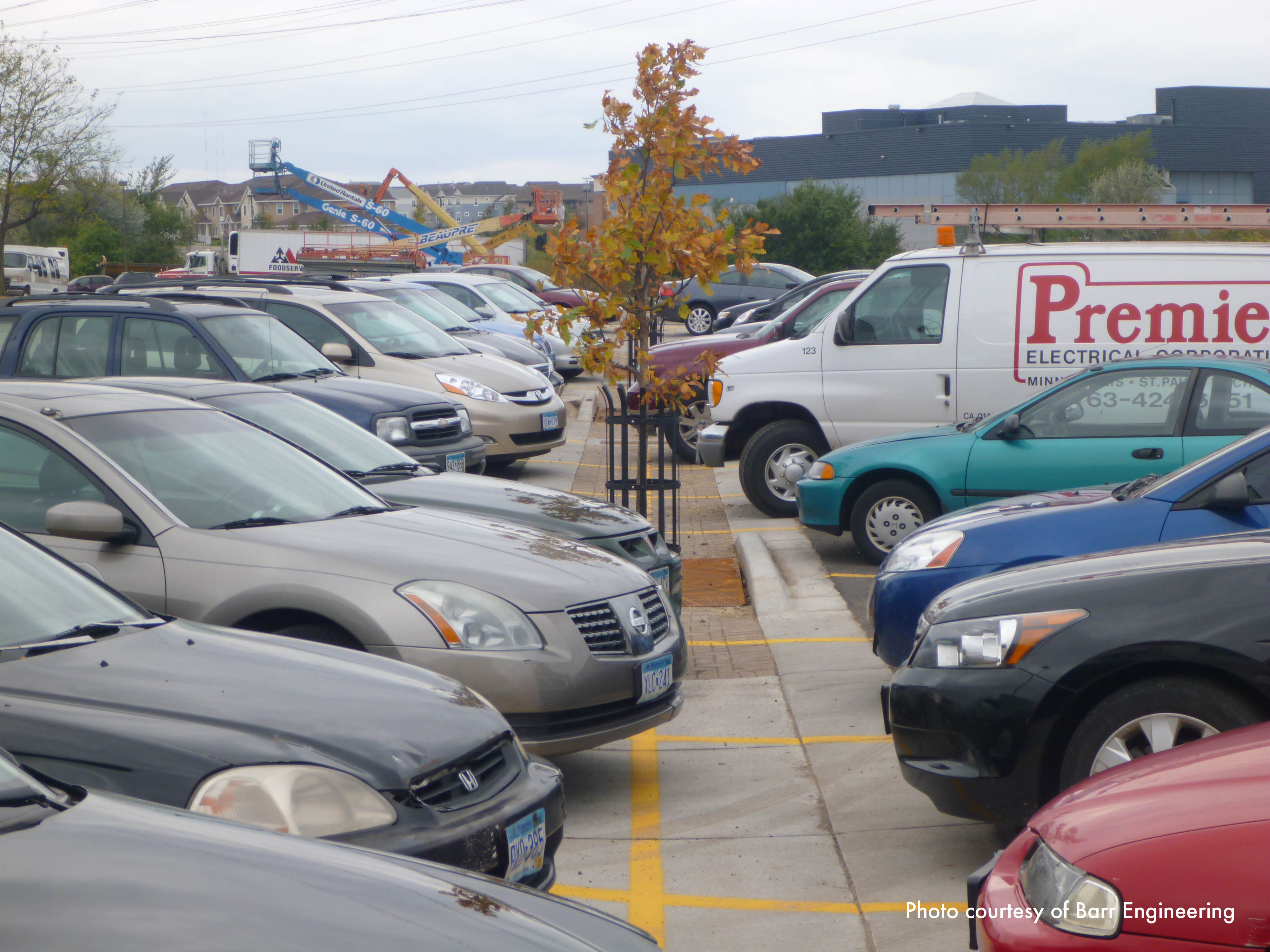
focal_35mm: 71
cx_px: 635
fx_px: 2605
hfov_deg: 27.4
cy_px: 476
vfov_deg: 20.7
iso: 100
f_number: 5.4
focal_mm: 12.6
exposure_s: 1/100
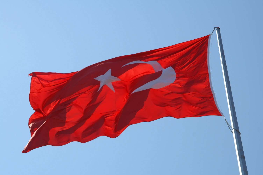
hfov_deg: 19.5
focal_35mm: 105
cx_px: 132
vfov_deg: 13.0
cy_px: 88
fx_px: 766
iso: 125
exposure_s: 1/350
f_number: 9.5
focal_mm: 70
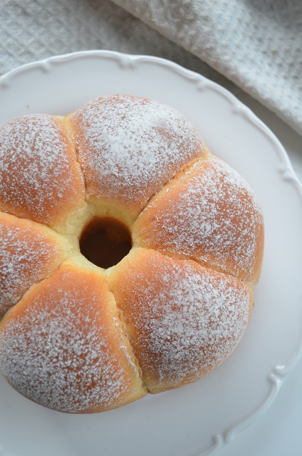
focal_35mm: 42
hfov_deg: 31.8
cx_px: 151
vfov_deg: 46.5
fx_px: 531
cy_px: 228
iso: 1000
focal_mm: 28
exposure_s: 1/60
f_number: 4.5
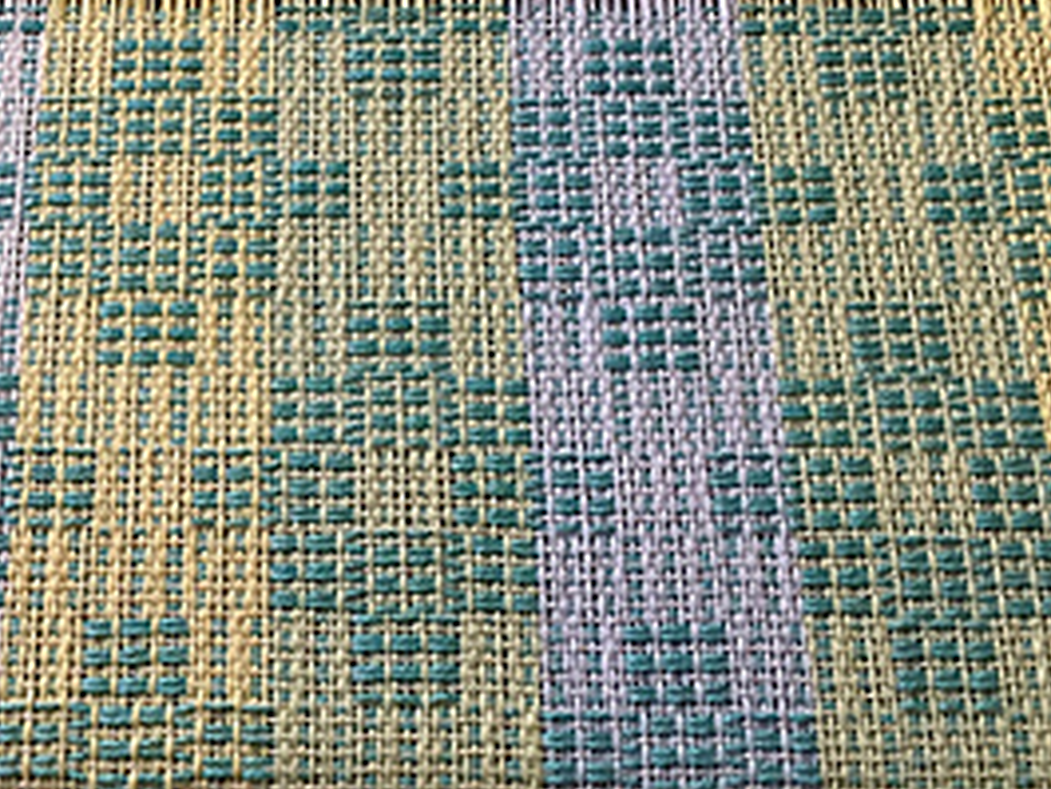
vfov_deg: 20.8
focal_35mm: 70
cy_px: 143
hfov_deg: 27.1
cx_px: 175
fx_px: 2126
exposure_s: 1/30
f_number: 2.2
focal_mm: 4.15
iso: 200
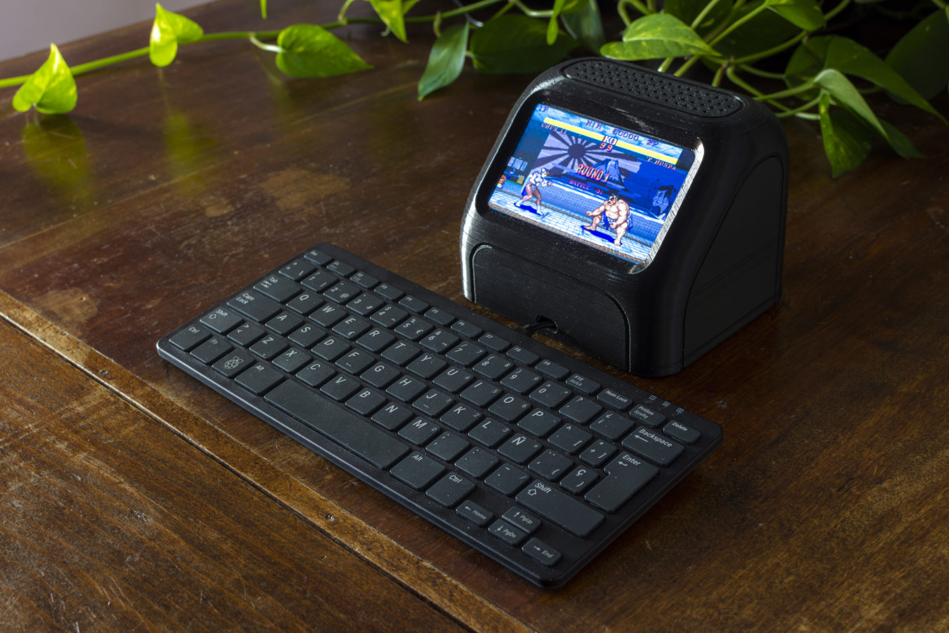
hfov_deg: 37.9
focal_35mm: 52
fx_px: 1384
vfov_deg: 25.7
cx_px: 474
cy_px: 316
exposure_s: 3
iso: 100
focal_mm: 35
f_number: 6.7
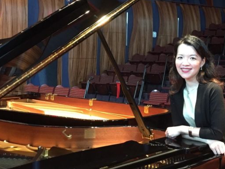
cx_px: 165
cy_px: 70
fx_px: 377
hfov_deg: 32.7
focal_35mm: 58
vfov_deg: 25.2
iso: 250
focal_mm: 4.15
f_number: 2.2
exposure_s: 1/15
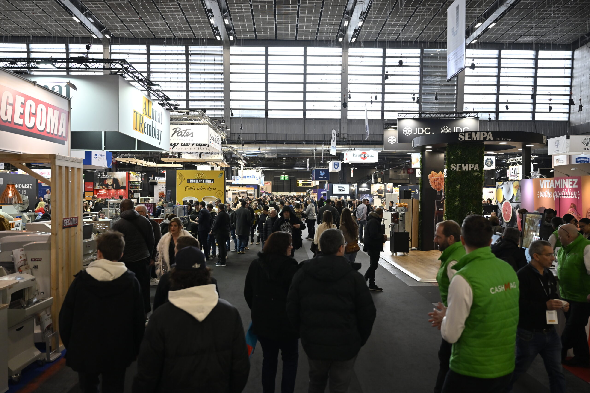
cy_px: 196
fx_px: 475
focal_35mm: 29
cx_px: 295
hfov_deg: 63.7
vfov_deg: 45.0
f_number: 3.2
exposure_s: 1/640
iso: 1600
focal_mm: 29
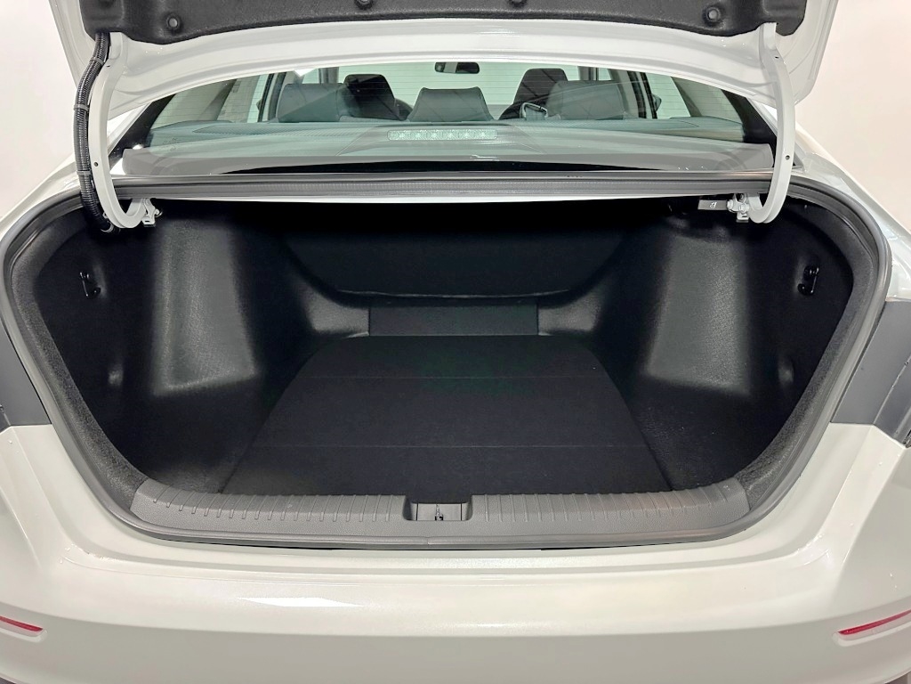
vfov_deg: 56.8
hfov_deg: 71.6
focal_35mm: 24
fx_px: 632
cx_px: 456
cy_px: 342
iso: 640
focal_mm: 6.86
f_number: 1.78
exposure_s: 1/40
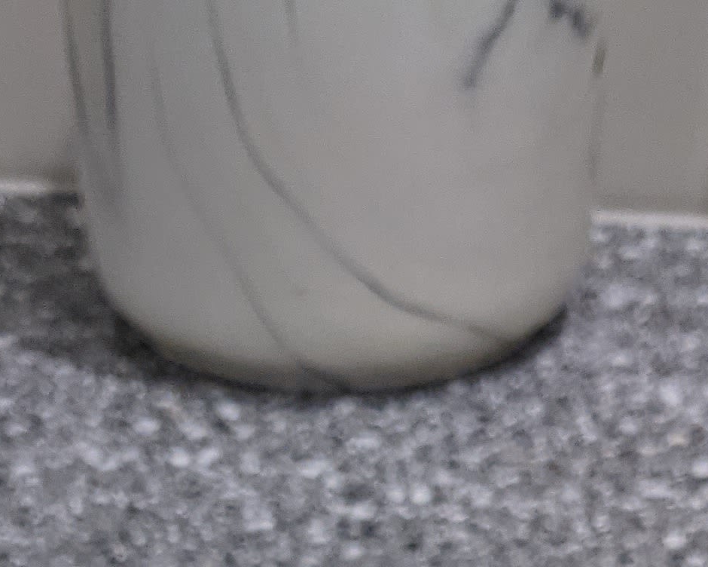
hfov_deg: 17.0
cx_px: 266
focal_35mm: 113
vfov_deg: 10.9
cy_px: 1472
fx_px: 2368
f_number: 1.7
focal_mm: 4.4
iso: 192
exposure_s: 1/100
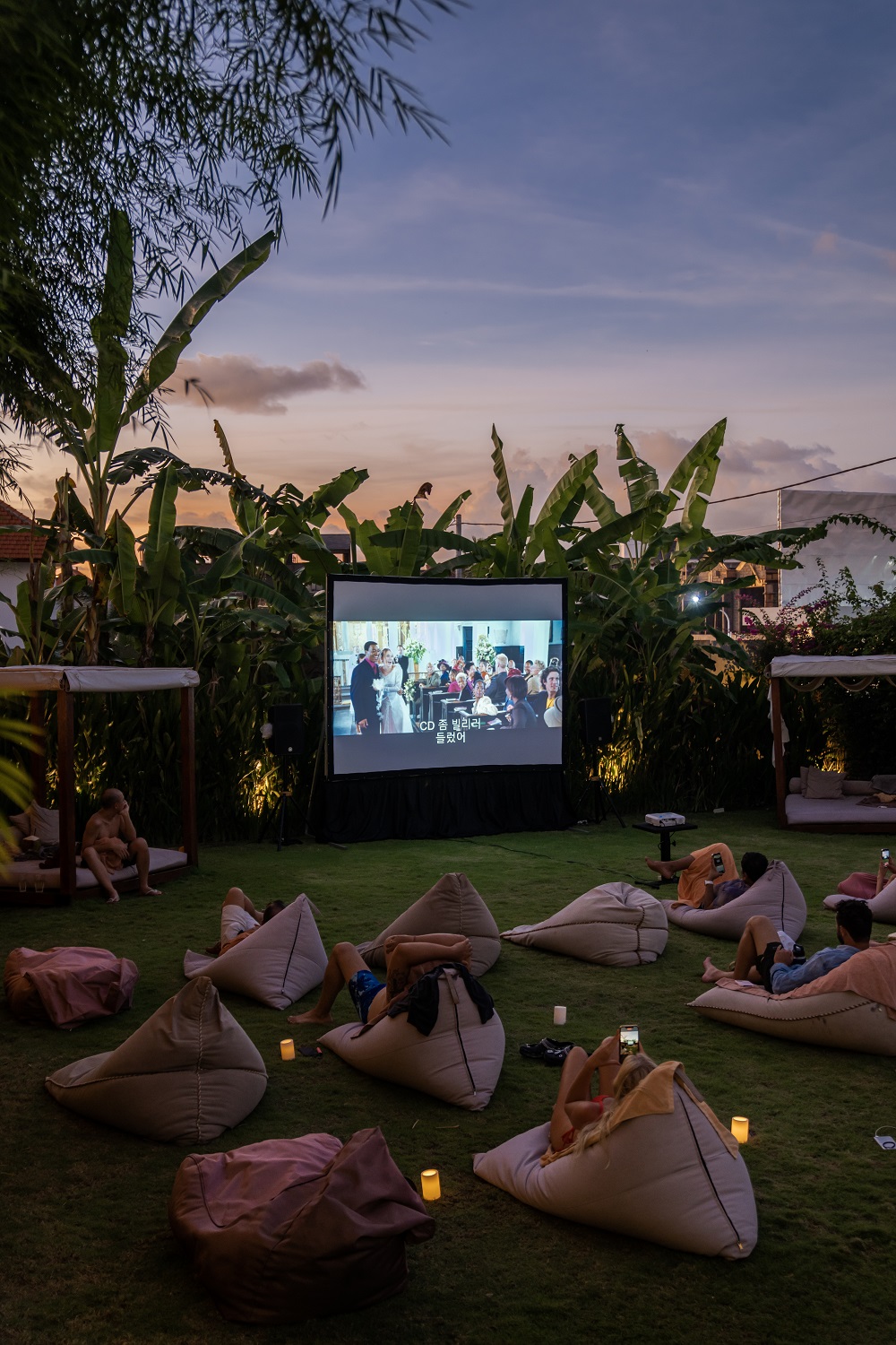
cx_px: 448
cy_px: 672
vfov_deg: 51.9
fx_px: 1381
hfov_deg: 35.9
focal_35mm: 37
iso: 800
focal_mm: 37
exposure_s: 1/40
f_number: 2.8
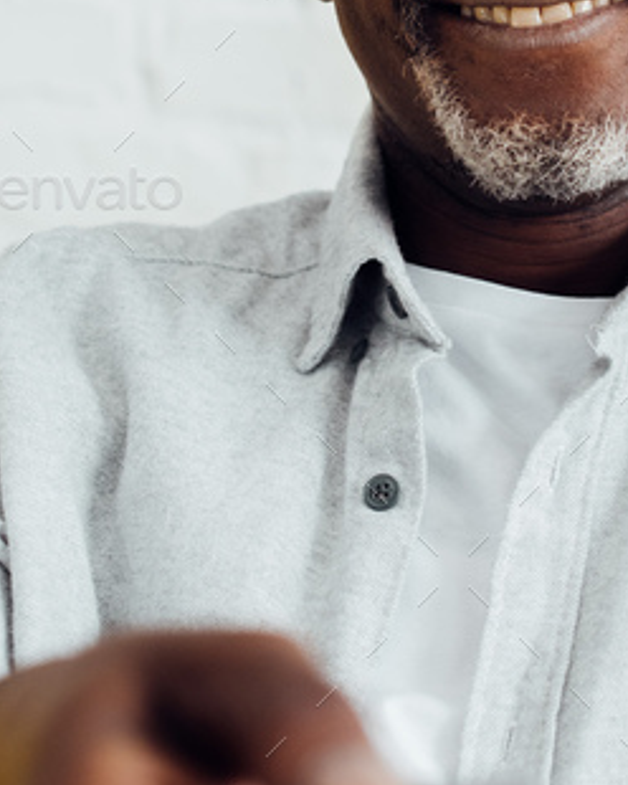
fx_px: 3113
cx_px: 441
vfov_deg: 14.3
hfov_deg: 11.5
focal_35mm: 134
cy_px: 170
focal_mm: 50
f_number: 3.5
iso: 640
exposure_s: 1/160
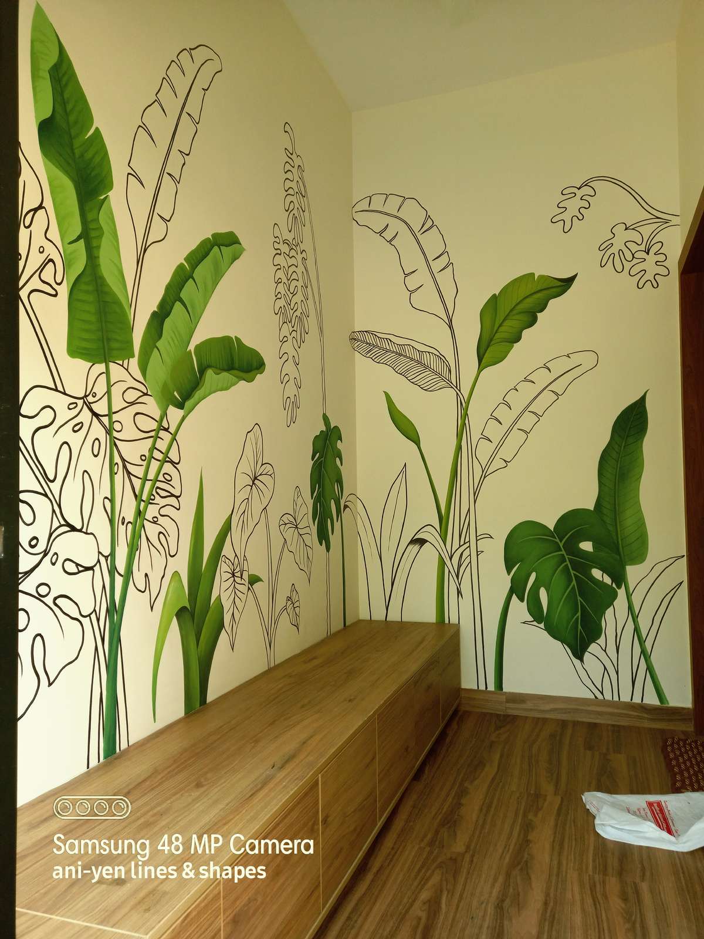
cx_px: 352
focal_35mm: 25
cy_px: 470
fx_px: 678
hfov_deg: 54.9
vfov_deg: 69.4
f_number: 2
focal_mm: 4.6
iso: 80
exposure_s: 1/60.2
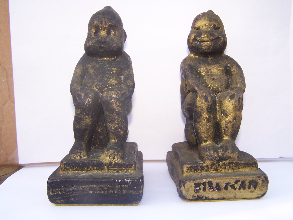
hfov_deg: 49.0
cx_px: 146
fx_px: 322
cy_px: 110
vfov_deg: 37.7
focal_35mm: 38
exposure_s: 1/90
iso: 80
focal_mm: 6.3
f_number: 2.8
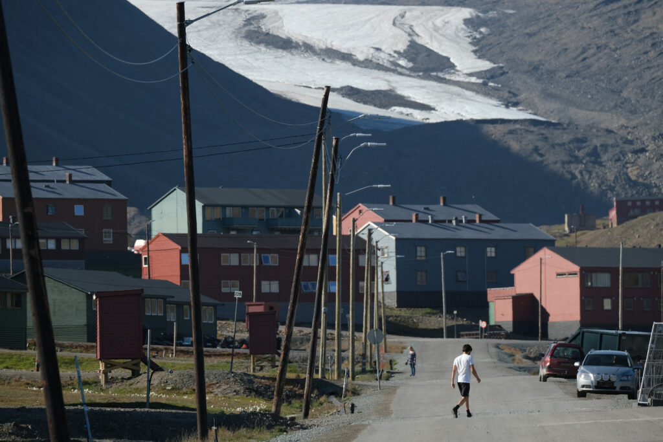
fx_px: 6483
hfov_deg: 5.9
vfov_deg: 3.9
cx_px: 332
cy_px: 221
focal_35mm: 352
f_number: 6.4
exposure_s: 1/640
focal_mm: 234.8
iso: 200
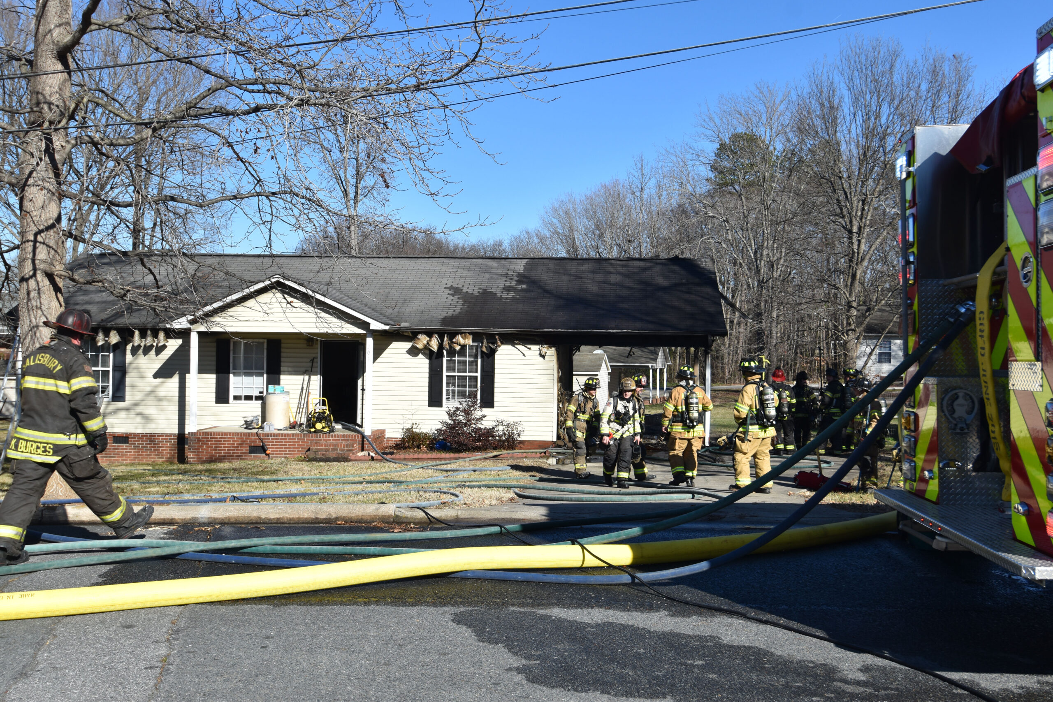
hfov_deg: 53.1
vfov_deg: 36.9
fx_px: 1053
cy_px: 351
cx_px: 526
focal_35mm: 36
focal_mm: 24
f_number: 9
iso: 100
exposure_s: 1/320
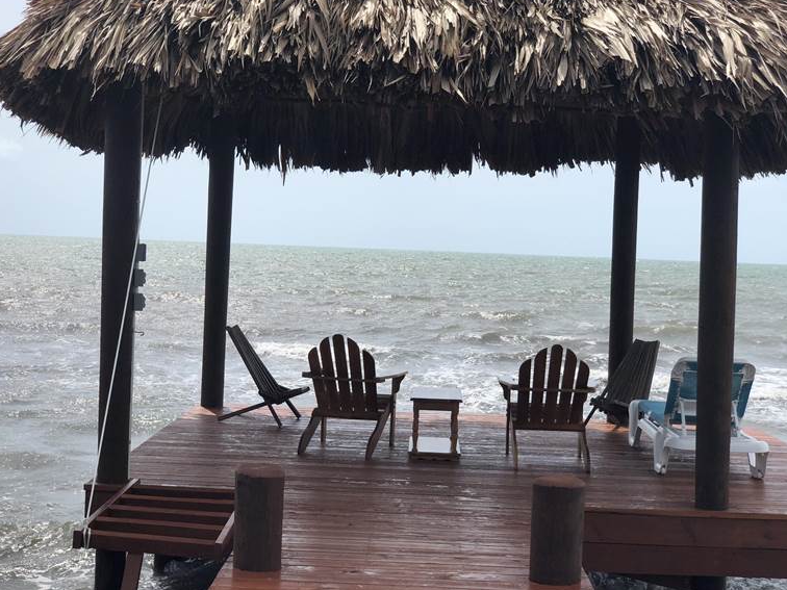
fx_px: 1250
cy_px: 282
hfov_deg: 34.9
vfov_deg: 26.6
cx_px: 381
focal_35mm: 55
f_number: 2.4
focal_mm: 6
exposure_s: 1/1919
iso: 16
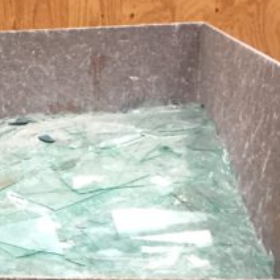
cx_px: -114
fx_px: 851
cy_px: 246
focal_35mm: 93
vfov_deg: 18.4
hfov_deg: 17.2
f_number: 2.2
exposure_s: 1/30
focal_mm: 4.15
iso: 125
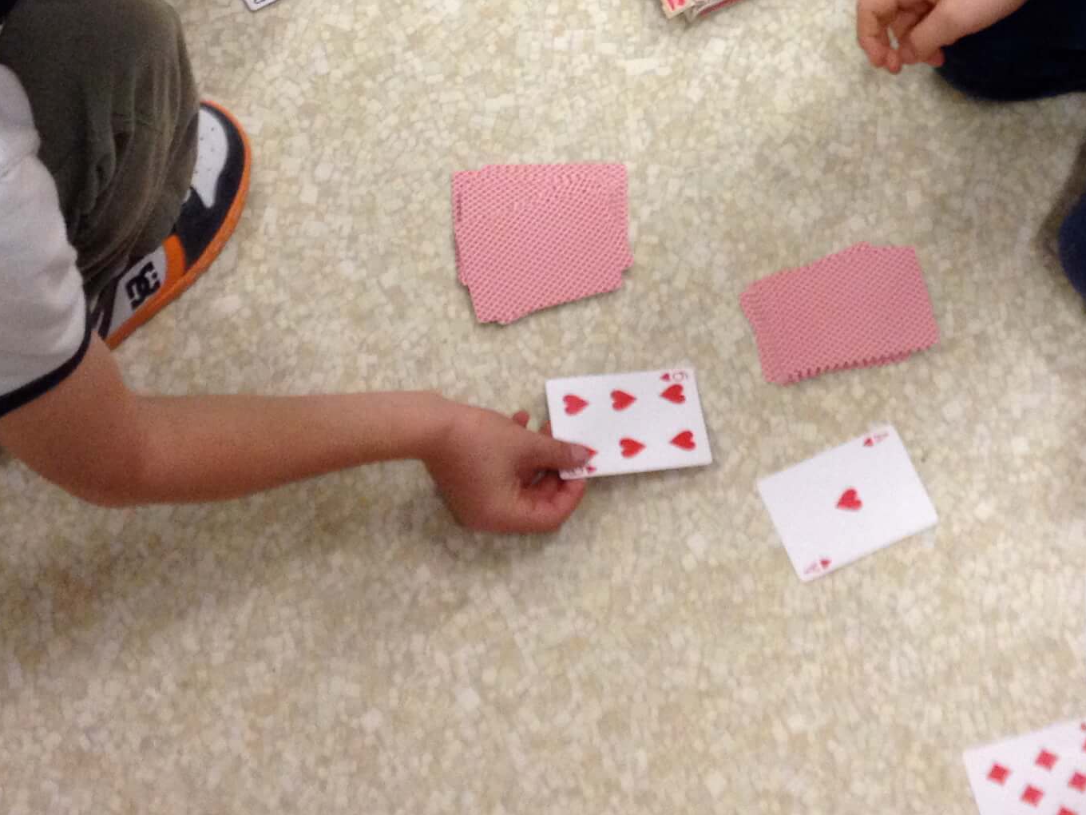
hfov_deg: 23.2
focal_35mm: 84
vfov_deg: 17.2
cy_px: 18
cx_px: 711
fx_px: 2635
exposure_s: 1/20
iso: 160
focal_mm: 4.3
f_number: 2.4
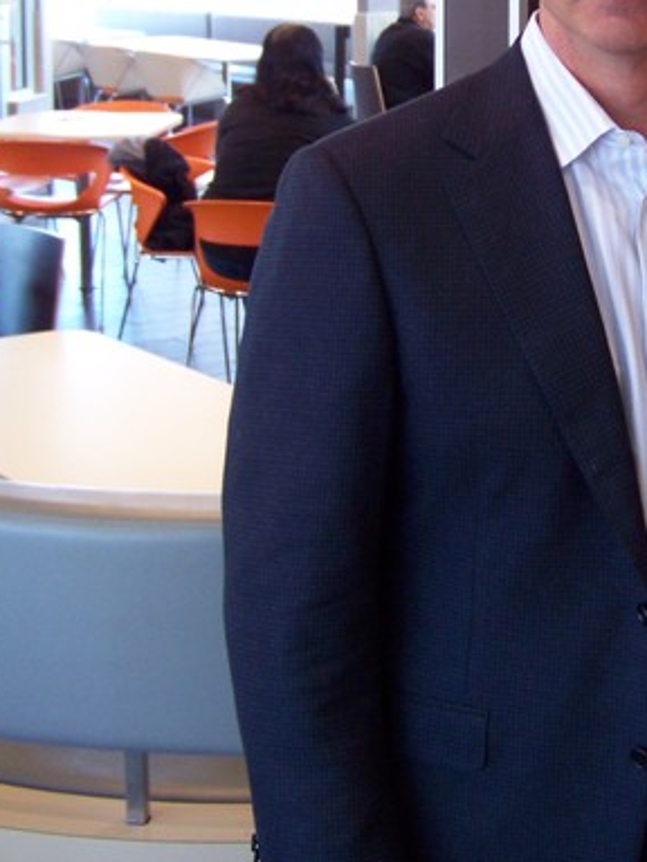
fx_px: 1869
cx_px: 535
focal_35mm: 75
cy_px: 65
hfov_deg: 19.4
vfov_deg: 25.1
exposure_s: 1/30
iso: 155
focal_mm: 5.85
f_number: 2.8
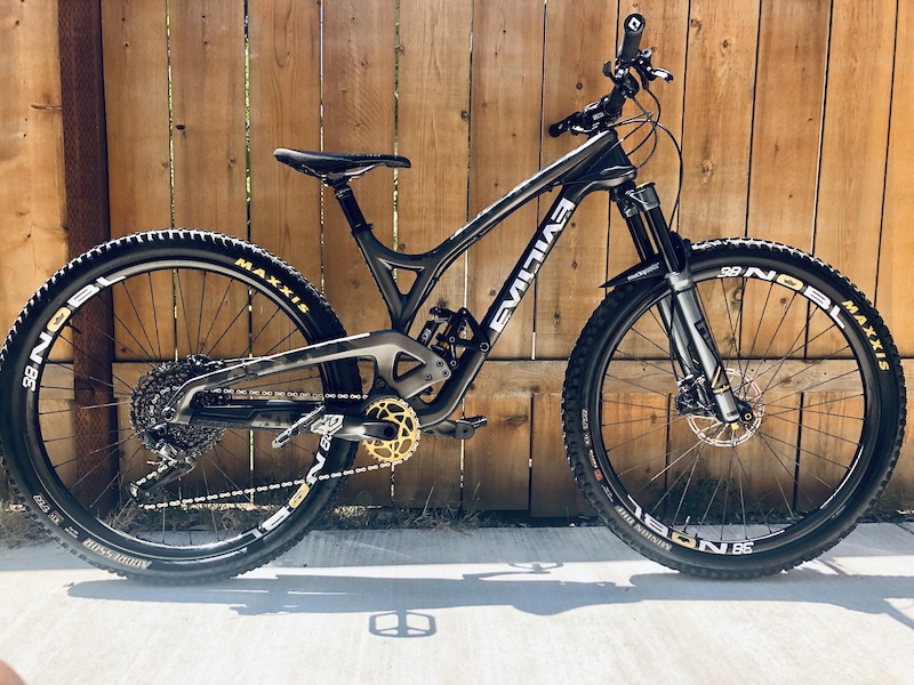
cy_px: 342
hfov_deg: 63.4
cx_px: 457
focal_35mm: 28
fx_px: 739
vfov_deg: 49.7
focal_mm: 4
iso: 20
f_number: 1.8
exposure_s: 1/475
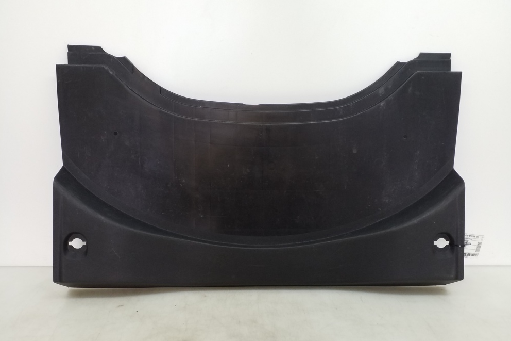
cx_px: 259
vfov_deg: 44.9
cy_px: 190
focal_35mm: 29
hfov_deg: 63.7
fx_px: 412
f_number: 1.9
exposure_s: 1/50
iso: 125
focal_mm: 3.6
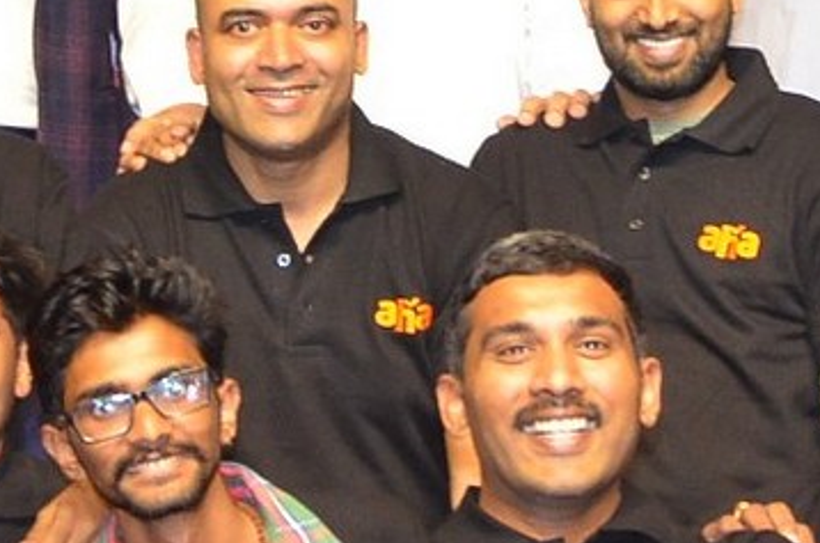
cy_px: 112
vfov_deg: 5.7
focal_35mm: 239
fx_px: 5438
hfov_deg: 8.6
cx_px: 424
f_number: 5.6
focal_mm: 35
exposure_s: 1/125
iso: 1000
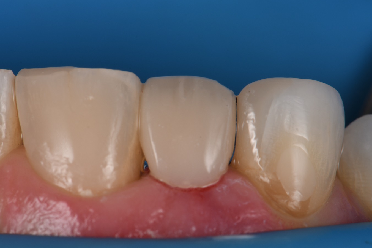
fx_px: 1621
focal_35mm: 157
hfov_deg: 13.1
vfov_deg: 8.7
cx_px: 186
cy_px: 124
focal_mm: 105
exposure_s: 1/160
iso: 200
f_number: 32
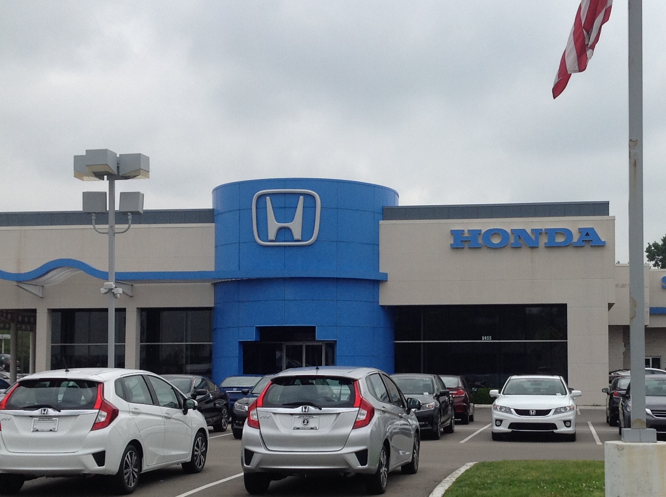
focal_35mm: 63
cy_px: 320
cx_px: 429
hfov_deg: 30.6
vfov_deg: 23.2
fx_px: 1210
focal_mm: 4.28
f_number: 2.4
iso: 50
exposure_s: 1/1513
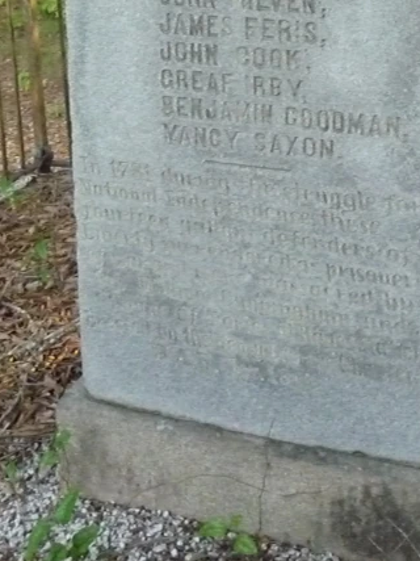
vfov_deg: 30.6
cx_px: 295
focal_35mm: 60
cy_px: 42
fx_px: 971
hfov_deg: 24.2
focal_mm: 5.3
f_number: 3.5
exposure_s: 1/250
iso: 1600
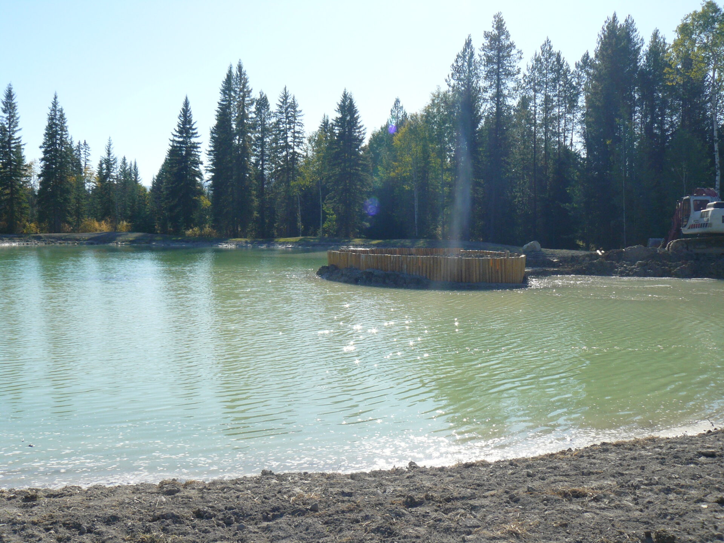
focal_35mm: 36
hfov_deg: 51.4
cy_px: 272
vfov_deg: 39.7
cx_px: 362
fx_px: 753
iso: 100
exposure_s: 1/320
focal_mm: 6
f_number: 5.6
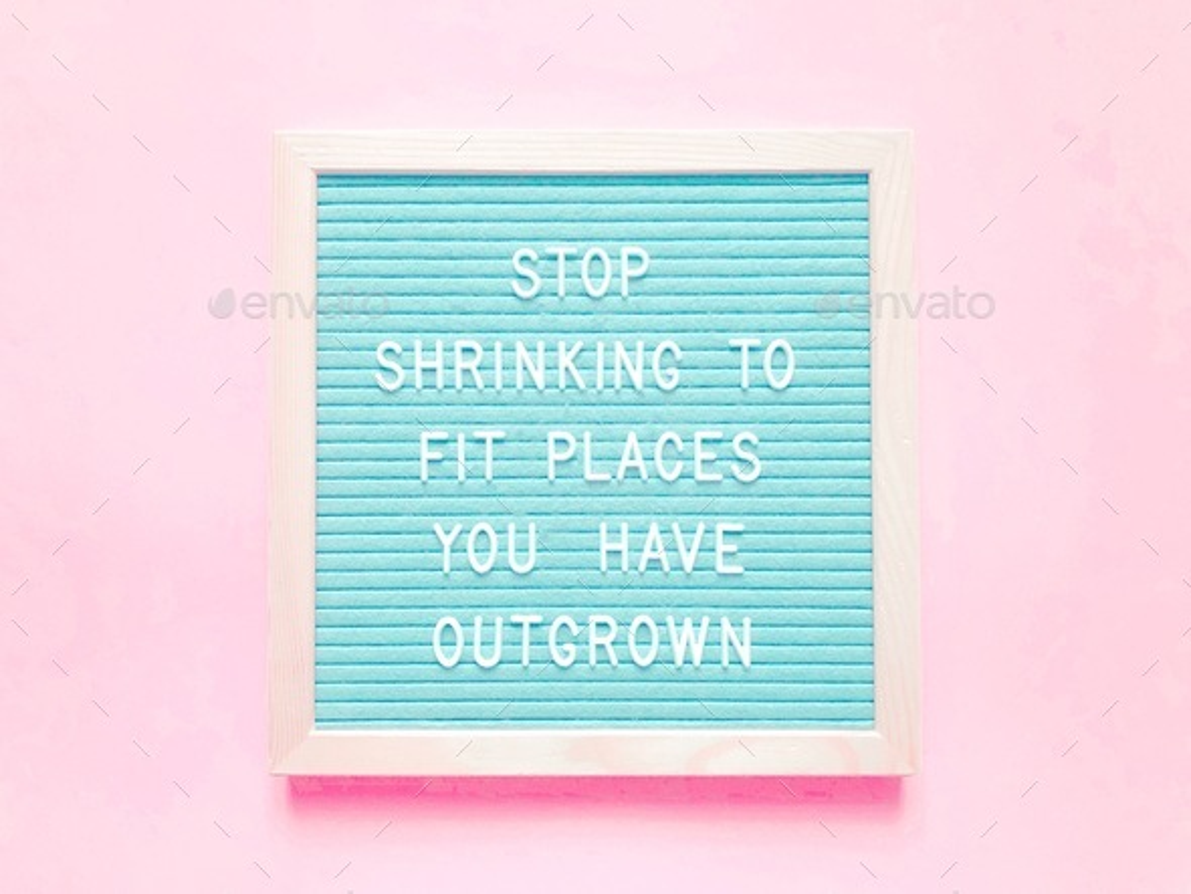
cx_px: 596
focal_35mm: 28
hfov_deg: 63.4
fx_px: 964
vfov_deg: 49.8
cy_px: 447
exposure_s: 1/15
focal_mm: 3.99
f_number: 1.8
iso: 40
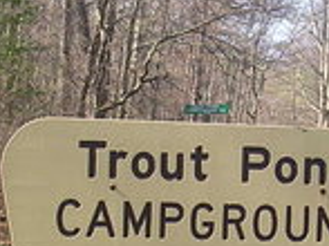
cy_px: 170
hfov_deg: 14.3
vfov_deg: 10.7
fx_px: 1311
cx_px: 180
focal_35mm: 138
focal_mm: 5.8
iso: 100
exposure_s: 1/266
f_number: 2.8
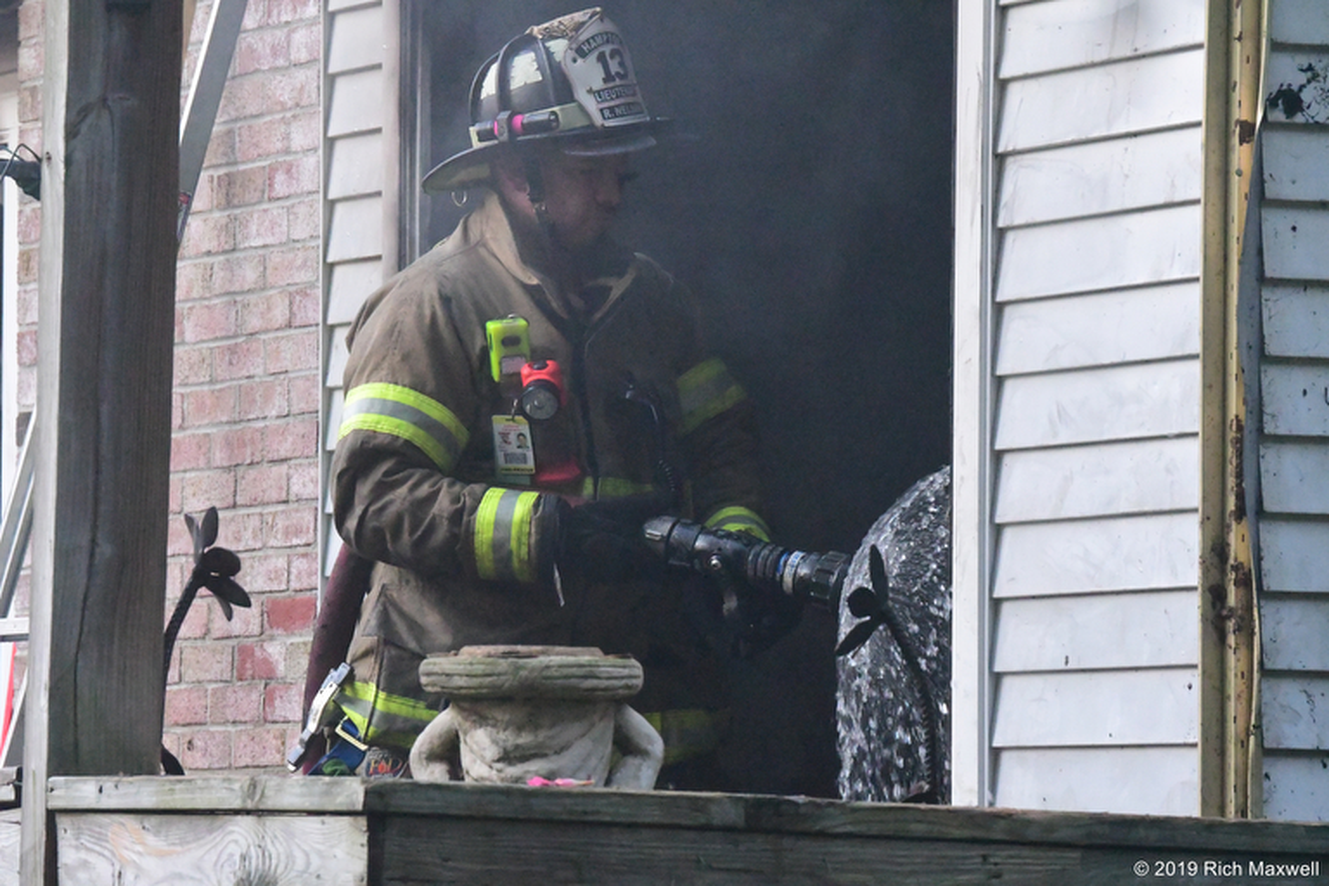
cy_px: 443
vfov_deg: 6.1
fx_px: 8306
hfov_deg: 9.1
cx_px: 664
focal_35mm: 225
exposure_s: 1/250
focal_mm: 150
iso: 20000
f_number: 10
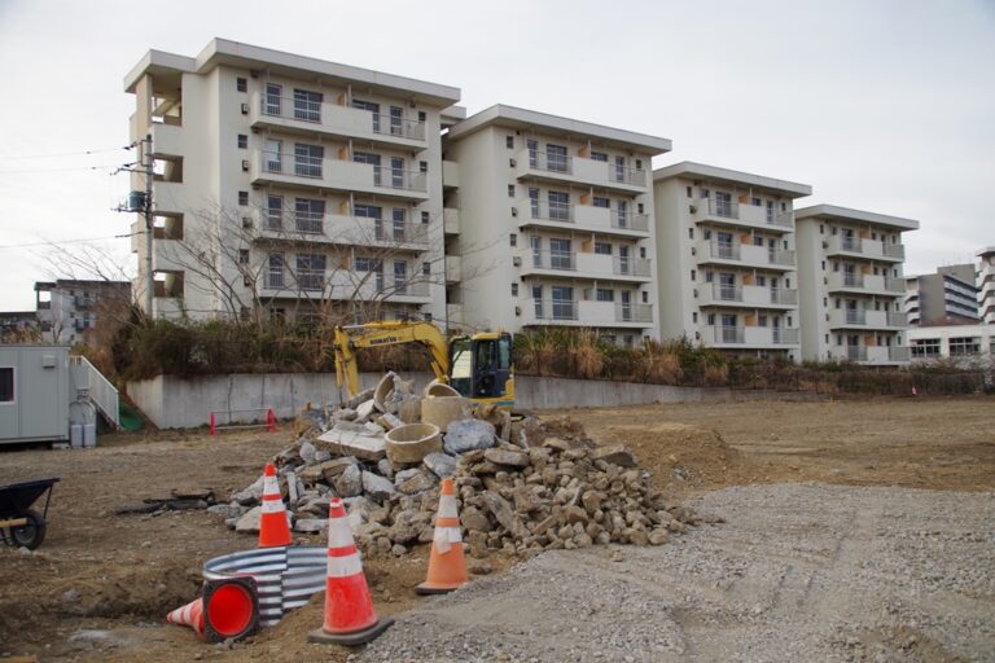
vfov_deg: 40.0
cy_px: 332
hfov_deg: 57.2
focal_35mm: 33
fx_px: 912
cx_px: 498
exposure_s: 1/125
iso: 200
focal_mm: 22
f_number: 4
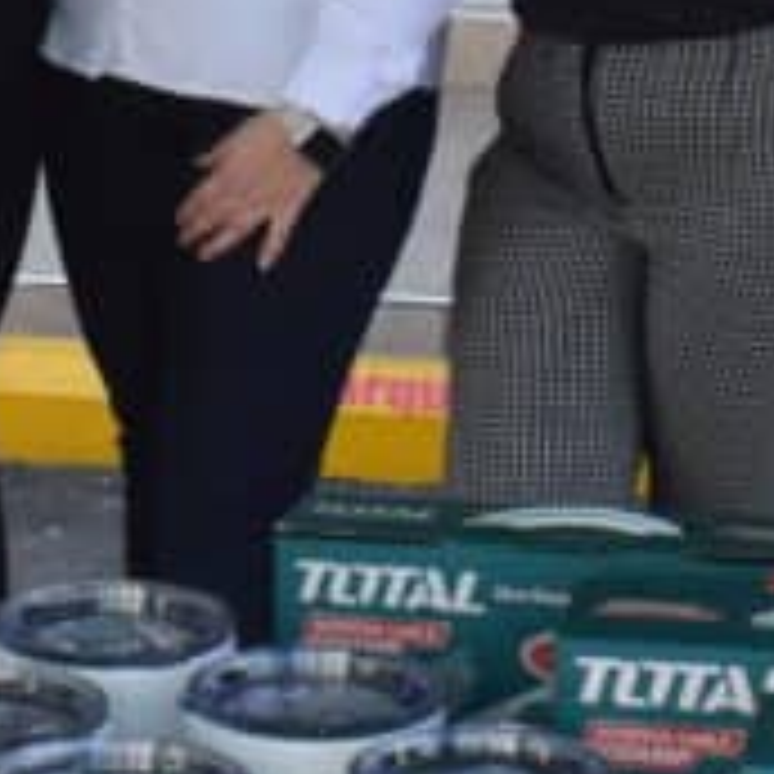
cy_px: -133
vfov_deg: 11.9
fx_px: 3643
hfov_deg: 12.1
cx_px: 158
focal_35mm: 144
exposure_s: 1/200
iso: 400
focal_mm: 18
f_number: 7.1
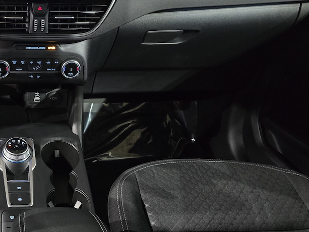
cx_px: 3
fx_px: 429
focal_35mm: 48
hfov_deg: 35.9
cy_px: 88
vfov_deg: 30.2
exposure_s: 1/60
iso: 1250
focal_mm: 6.3
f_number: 1.7
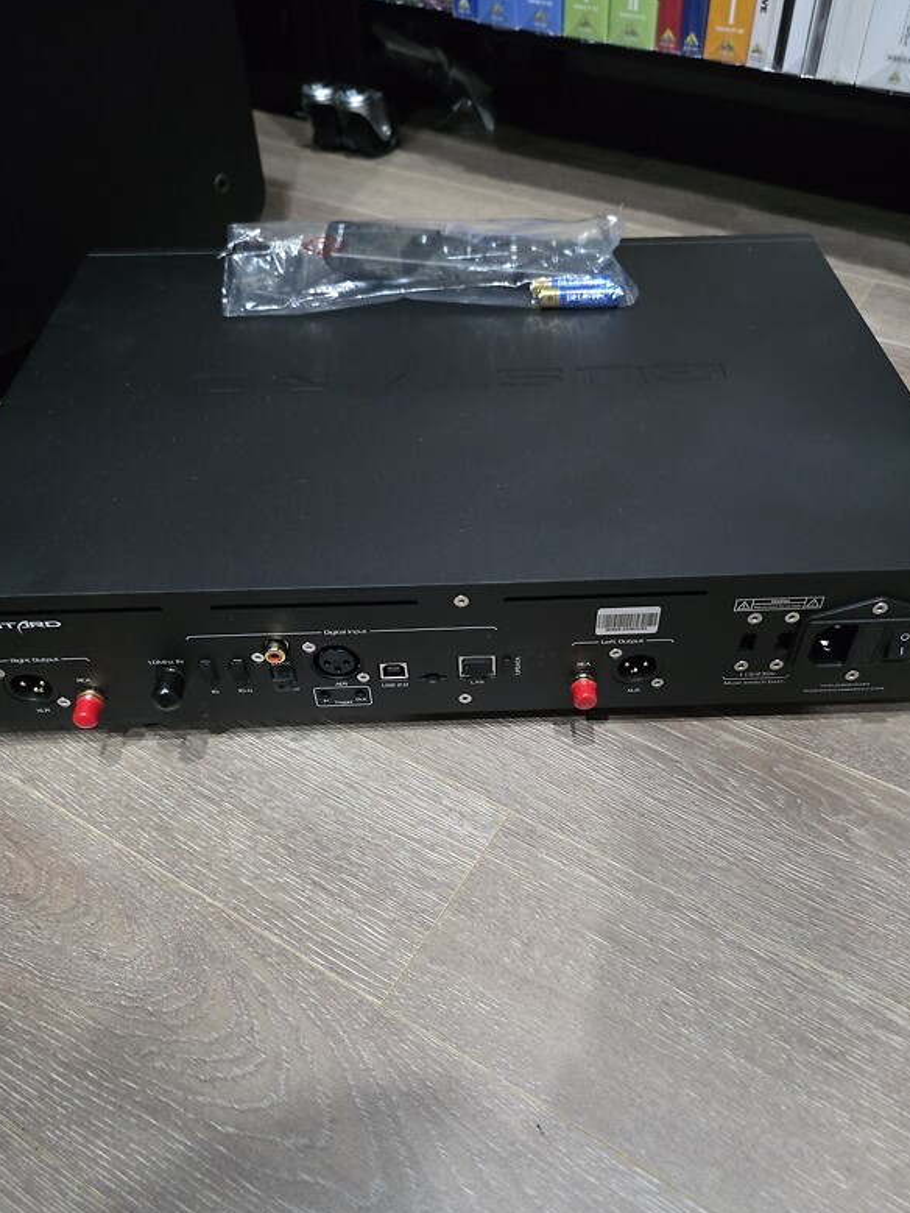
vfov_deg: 67.2
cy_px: 645
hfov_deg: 53.1
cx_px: 475
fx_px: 911
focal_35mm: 26
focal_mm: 6.25
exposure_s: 1/120
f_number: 1.7
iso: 2000
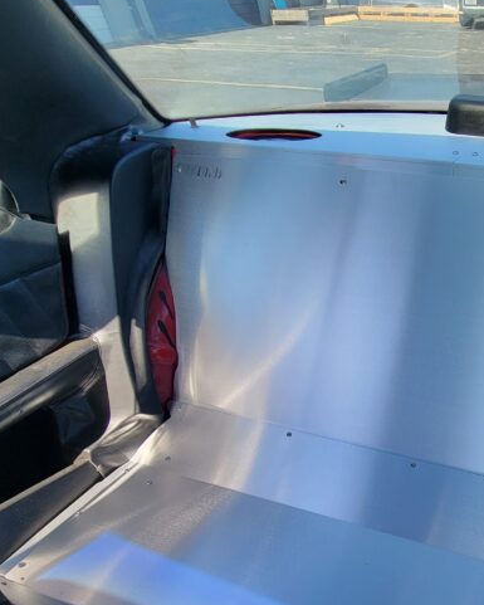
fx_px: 483
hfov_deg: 45.7
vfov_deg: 60.5
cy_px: 454
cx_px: 473
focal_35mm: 27
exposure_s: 1/309
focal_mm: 2.2
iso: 50
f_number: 2.2
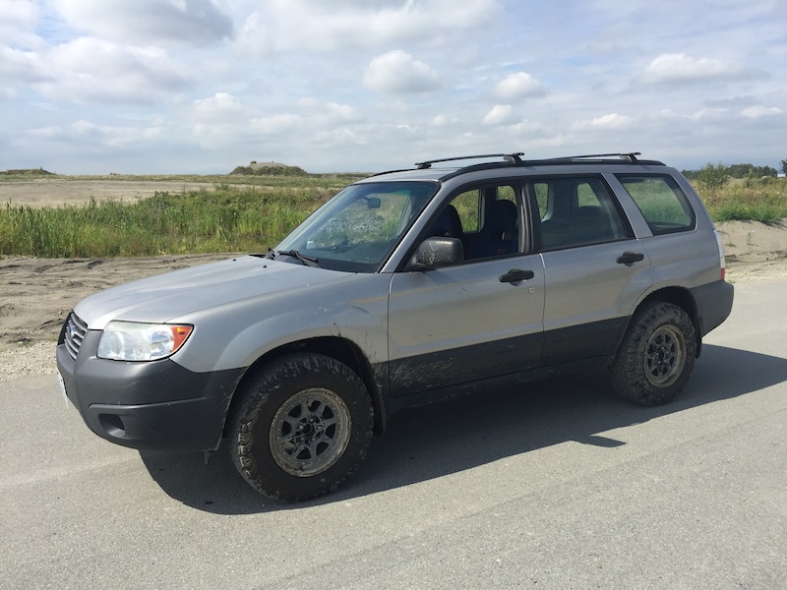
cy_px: 295
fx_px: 659
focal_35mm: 29
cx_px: 394
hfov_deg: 61.7
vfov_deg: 48.2
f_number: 2.2
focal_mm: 4.15
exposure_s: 1/2326
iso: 32
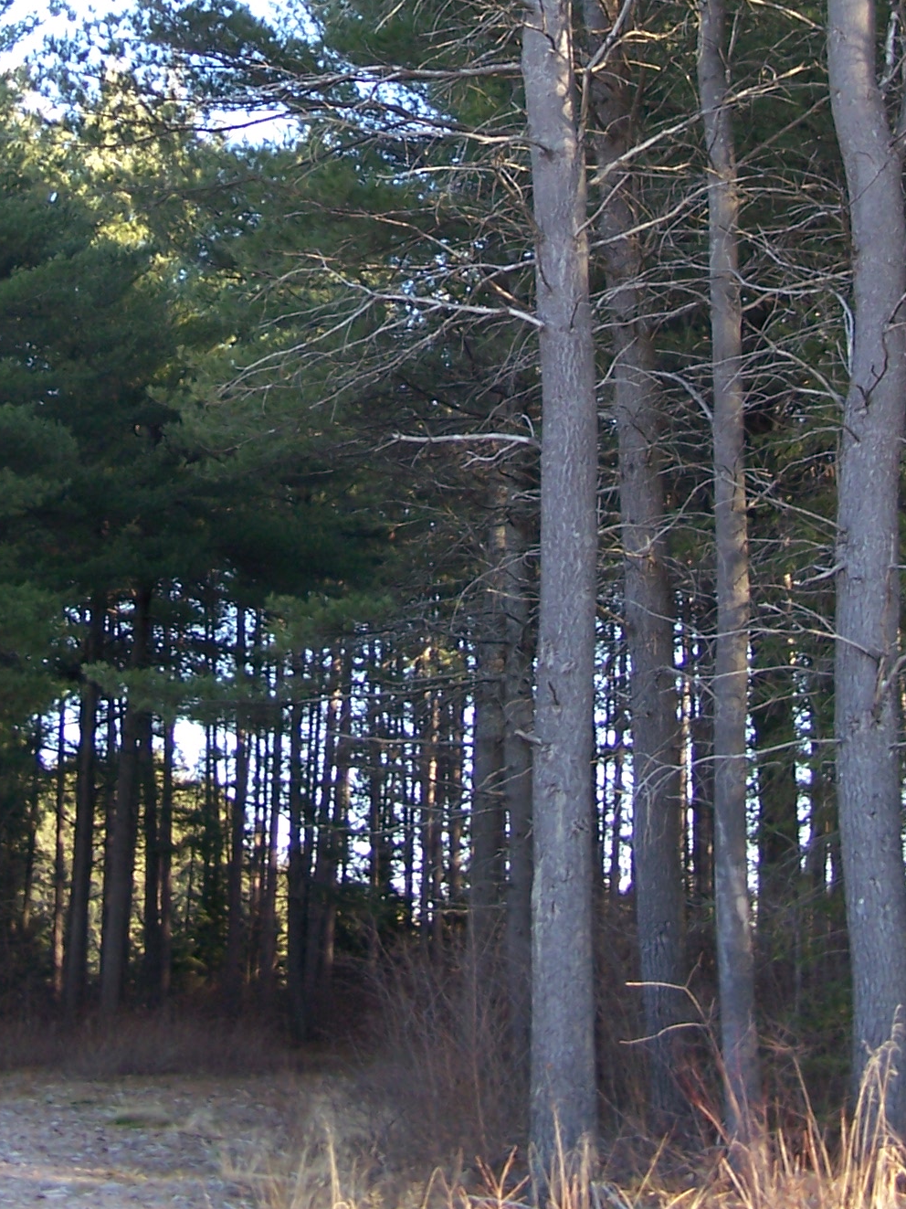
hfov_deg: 19.8
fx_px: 2583
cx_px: 300
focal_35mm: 74
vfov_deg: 25.6
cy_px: 152
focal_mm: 6.3
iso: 80
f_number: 2.8
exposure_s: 1/80
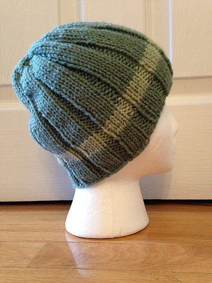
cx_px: 106
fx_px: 269
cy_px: 142
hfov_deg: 42.9
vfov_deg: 55.4
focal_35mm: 33
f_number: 2.4
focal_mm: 4.12
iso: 320
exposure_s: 1/17
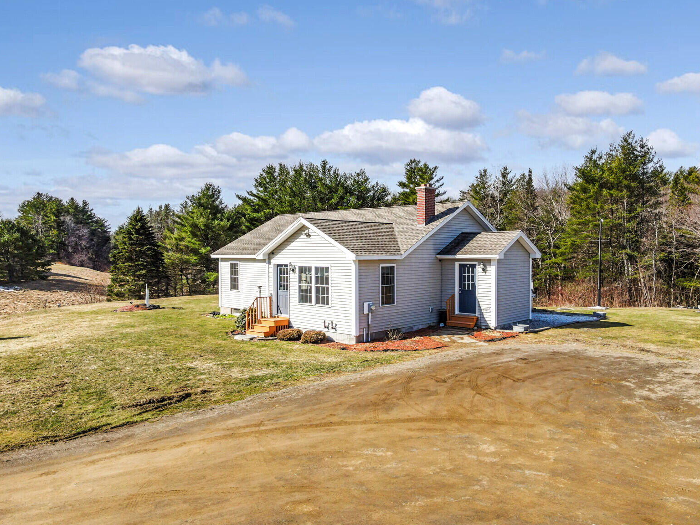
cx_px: 356
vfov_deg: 54.9
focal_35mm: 25
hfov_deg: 69.4
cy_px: 262
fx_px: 506
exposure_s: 1/1000
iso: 200
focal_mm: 4.5
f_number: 2.8
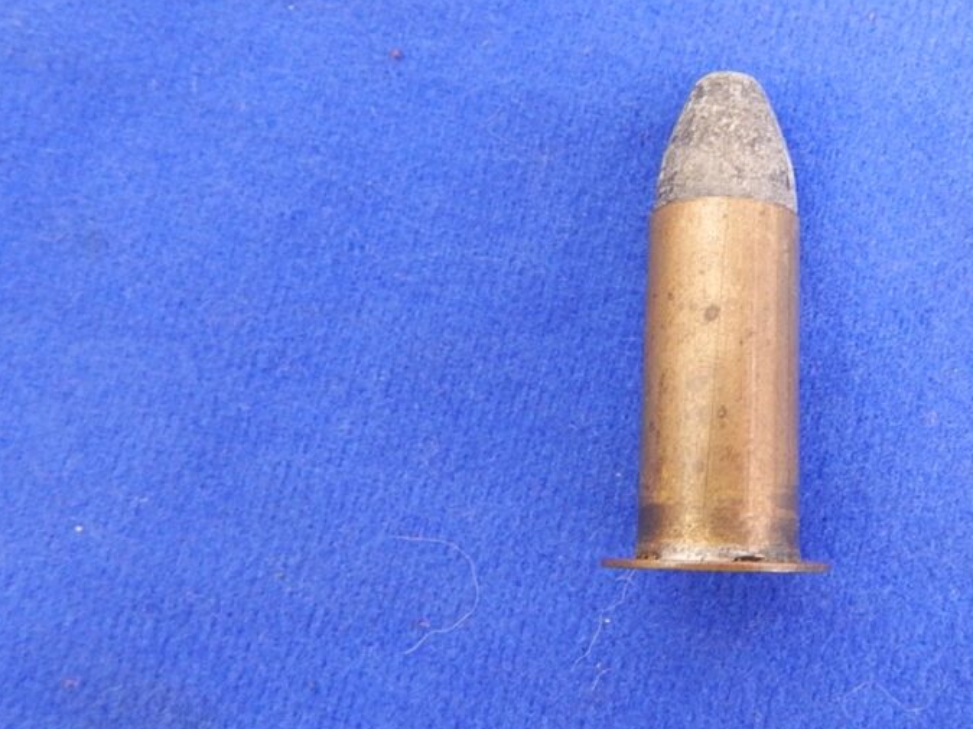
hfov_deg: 47.2
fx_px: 1068
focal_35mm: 38
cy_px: 287
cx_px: 730
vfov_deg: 37.5
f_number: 3.1
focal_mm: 4.5
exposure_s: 1/8
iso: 500
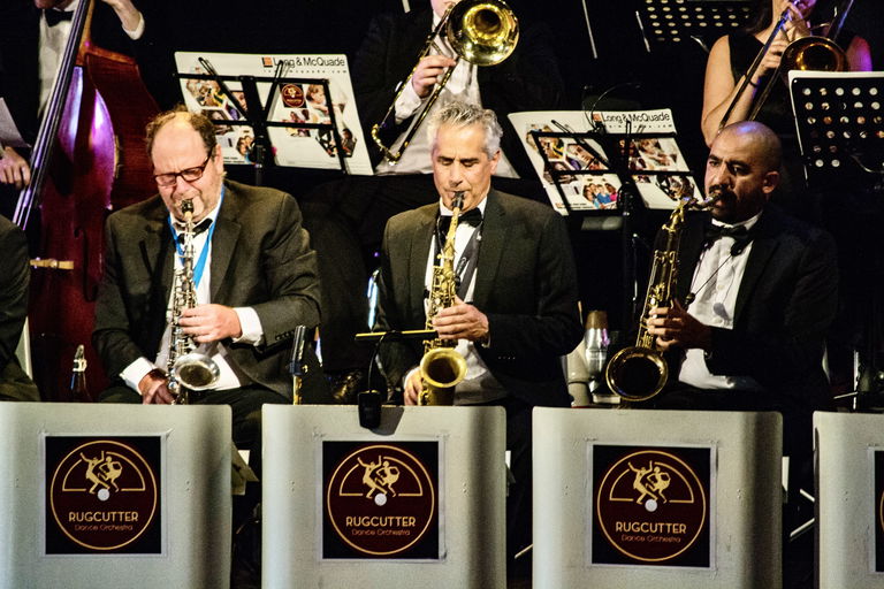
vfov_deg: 4.6
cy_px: 294
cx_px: 442
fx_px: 7366
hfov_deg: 6.9
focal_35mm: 300
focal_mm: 200
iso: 3200
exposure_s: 1/200
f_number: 5.6
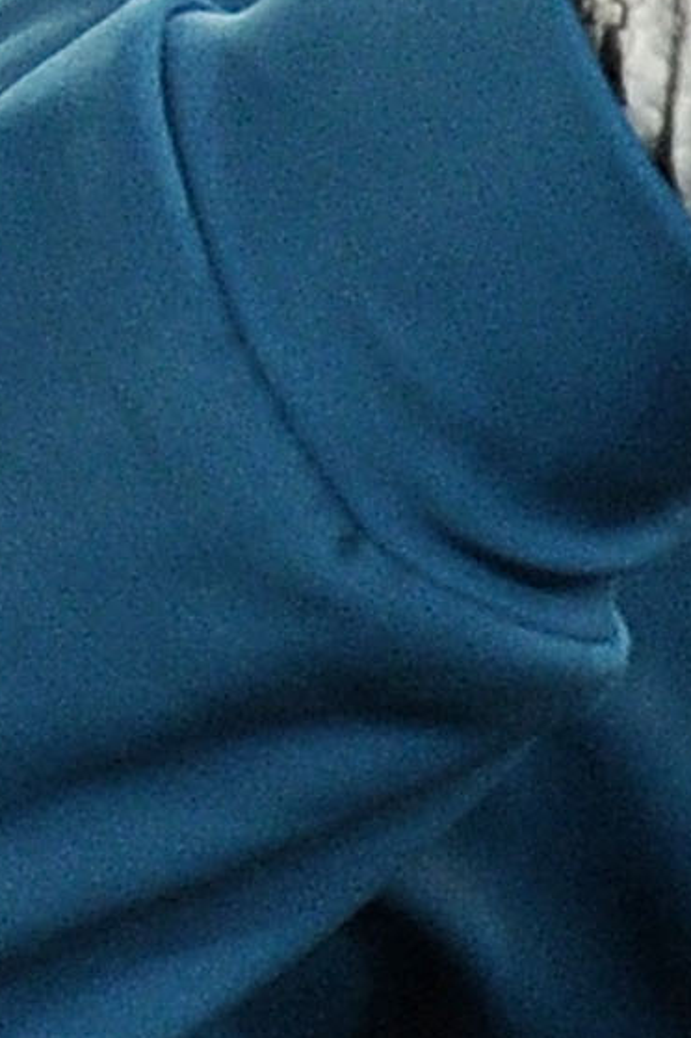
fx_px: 92875
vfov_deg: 0.6
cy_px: -253
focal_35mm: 3222
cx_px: 1560
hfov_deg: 0.4
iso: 2000
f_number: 4
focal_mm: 600
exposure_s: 1/500
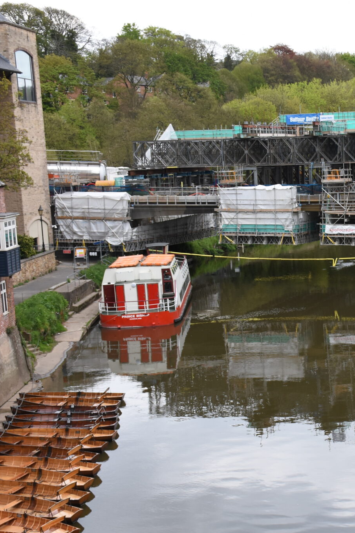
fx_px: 1006
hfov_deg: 19.4
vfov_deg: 29.7
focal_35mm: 68
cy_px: 266
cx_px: 355
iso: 500
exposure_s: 1/320
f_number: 6.3
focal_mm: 30
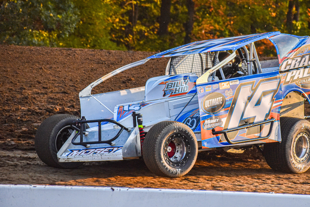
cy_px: 98
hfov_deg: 8.4
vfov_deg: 5.6
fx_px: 2101
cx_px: 179
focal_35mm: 244
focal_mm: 140
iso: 1400
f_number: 5.6
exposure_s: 1/4000
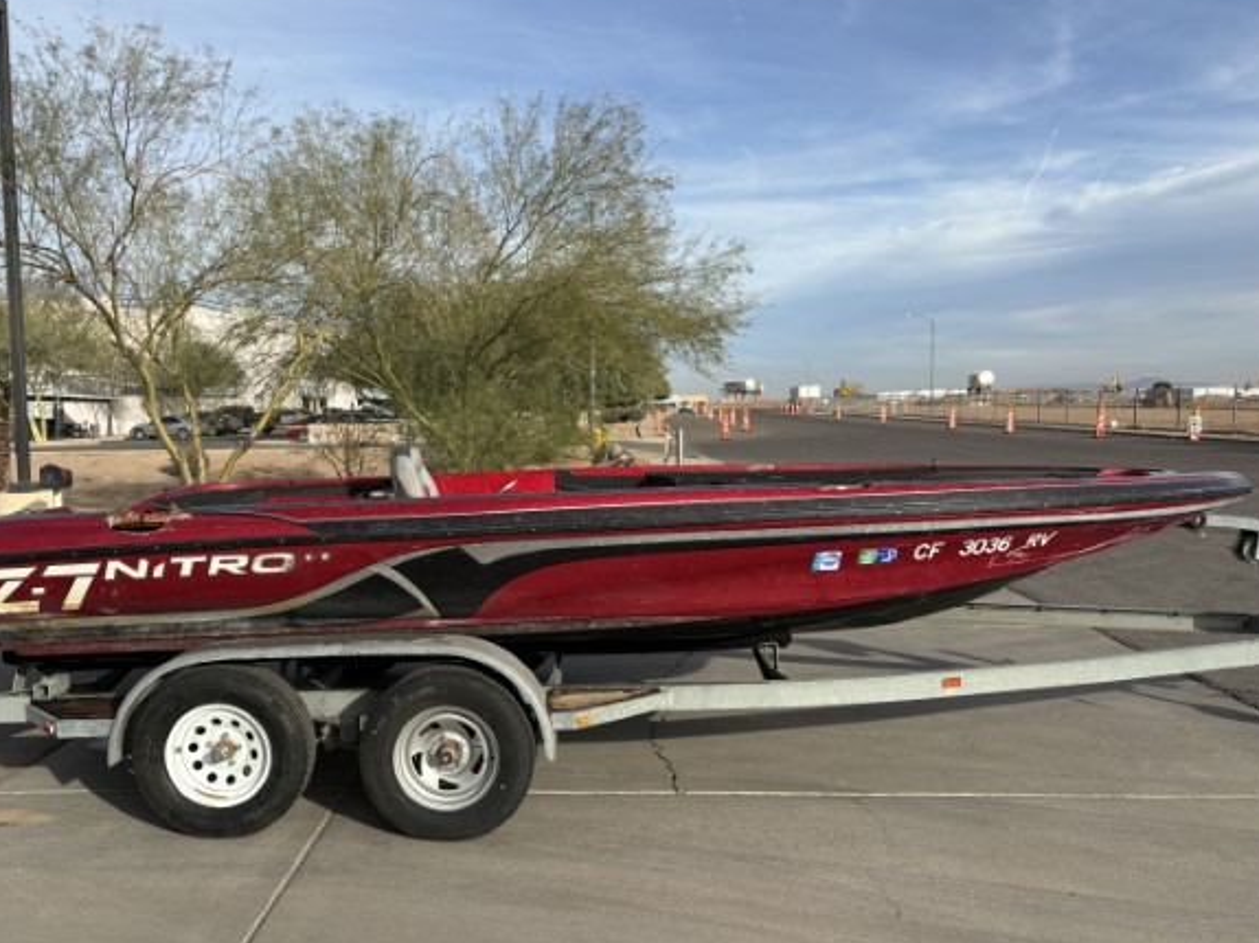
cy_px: 493
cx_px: 588
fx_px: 1054
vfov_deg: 48.2
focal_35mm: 29
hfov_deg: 61.6
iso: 50
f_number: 1.6
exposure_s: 1/2639
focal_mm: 5.96
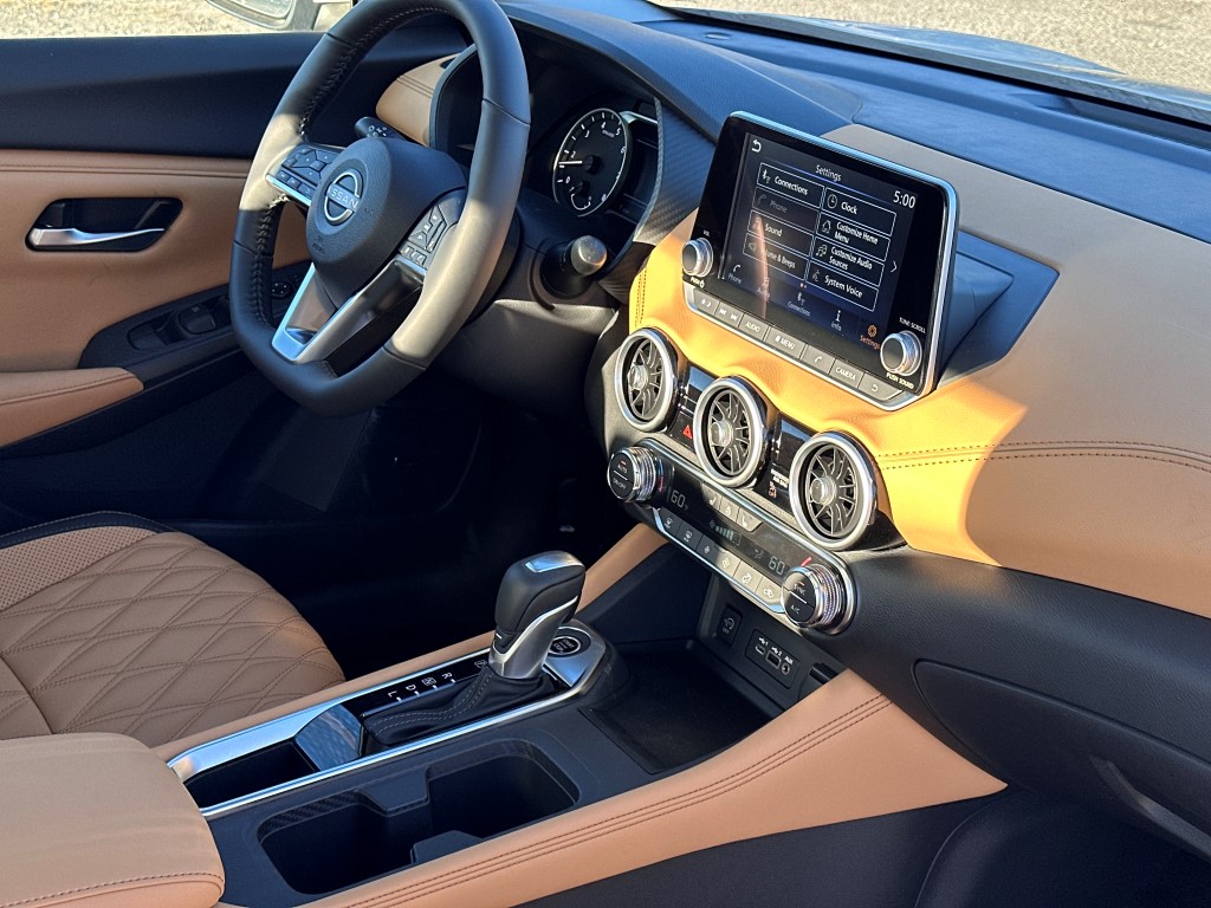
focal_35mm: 48
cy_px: 454
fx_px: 1679
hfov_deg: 39.7
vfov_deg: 30.3
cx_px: 606
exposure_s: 1/172
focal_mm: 6.86
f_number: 1.78
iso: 64
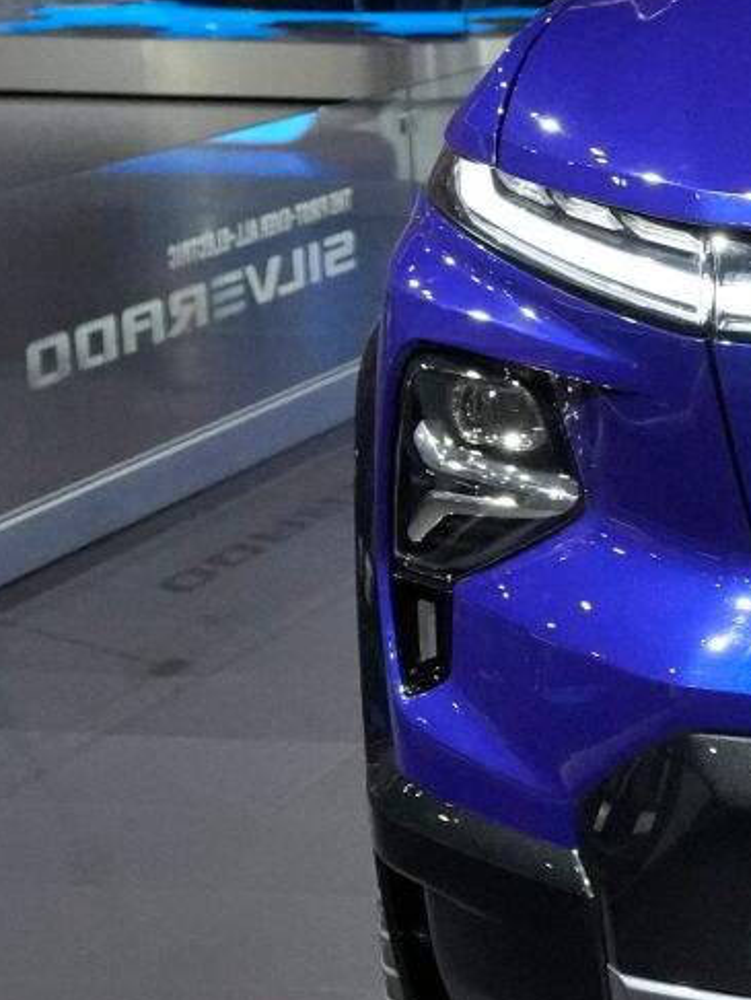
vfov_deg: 17.1
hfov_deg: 11.3
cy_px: 394
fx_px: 3324
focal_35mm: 115
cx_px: 1641
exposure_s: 1/640
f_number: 4
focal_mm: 22
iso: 5000
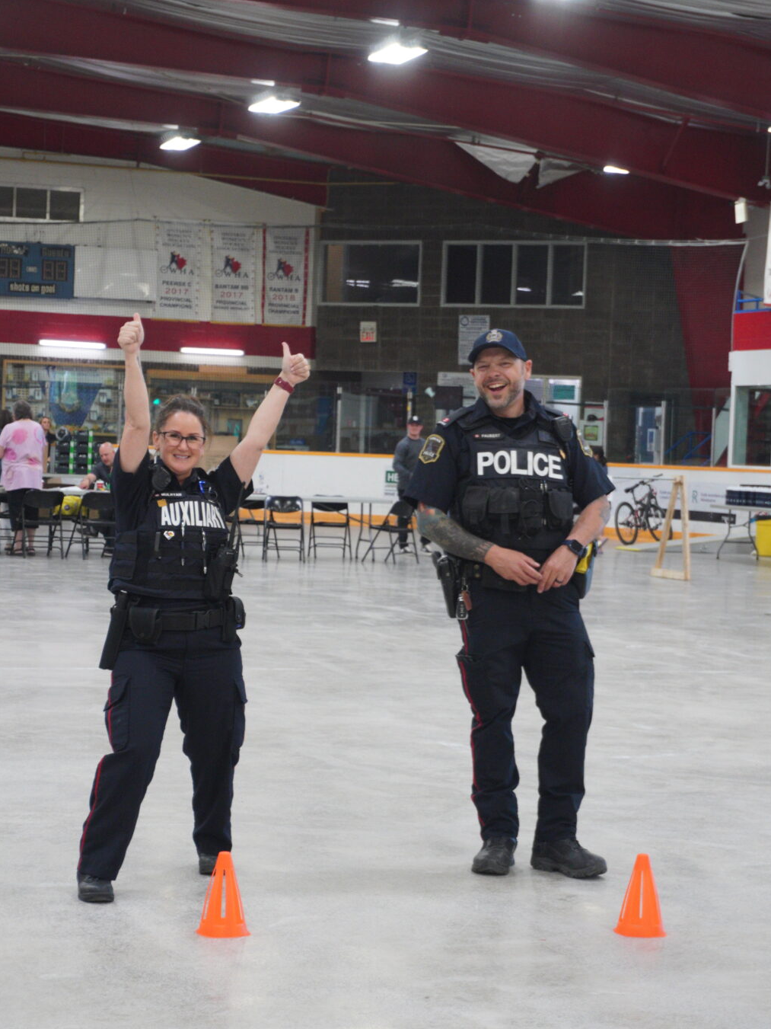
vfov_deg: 23.8
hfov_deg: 18.0
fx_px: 2436
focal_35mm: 82
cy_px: 560
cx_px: 387
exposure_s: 1/80
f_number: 5.6
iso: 1250
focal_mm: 50
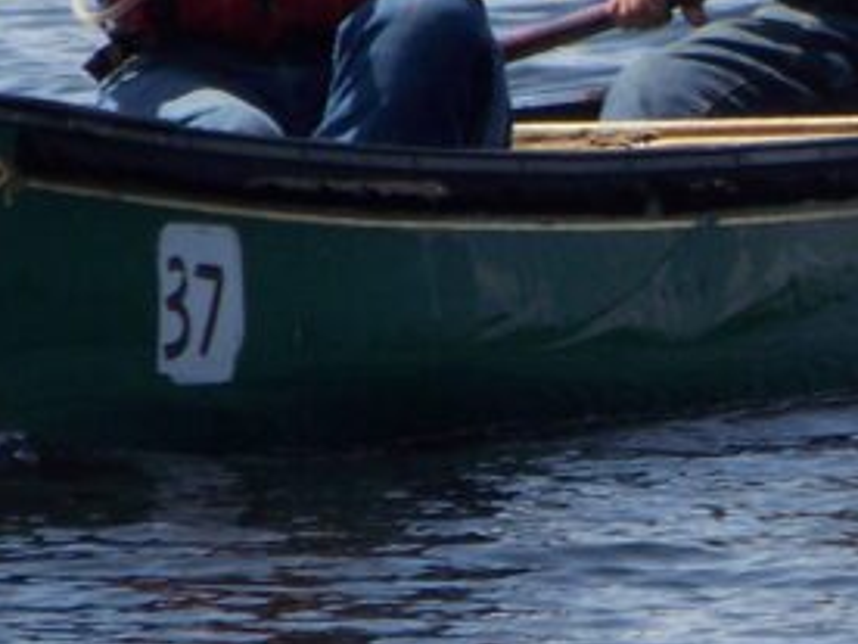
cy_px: 112
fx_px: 30314
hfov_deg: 1.6
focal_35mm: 1223
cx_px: 864
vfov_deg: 1.2
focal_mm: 54.9
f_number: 4
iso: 66
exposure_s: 1/500
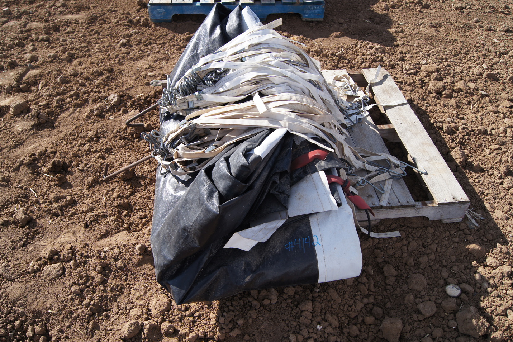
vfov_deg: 42.3
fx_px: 442
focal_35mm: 31
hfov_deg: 60.3
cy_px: 170
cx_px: 256
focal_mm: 20
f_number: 6.3
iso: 100
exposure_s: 1/320
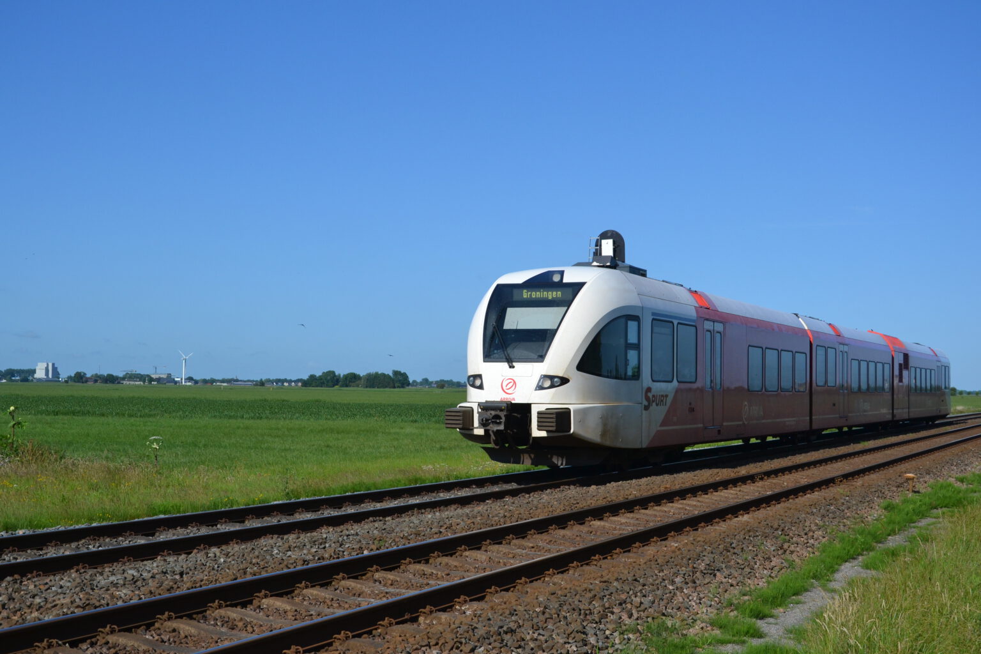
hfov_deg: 41.1
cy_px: 327
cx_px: 490
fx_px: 1308
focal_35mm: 48
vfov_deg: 28.1
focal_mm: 32
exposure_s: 1/1600
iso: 400
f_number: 6.3
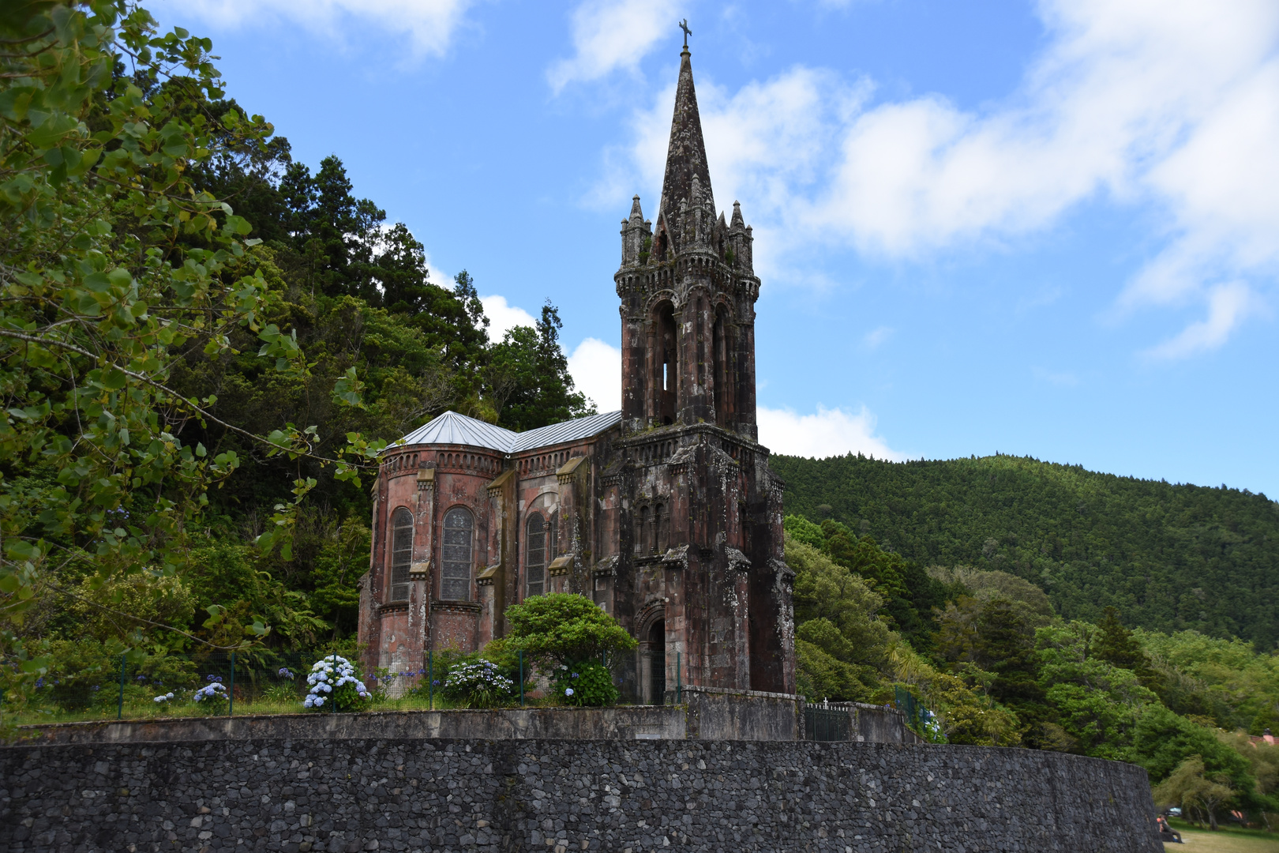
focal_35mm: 39
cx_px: 640
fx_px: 1385
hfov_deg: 49.6
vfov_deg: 34.2
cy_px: 426
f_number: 5
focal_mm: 26
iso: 250
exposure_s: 1/1000
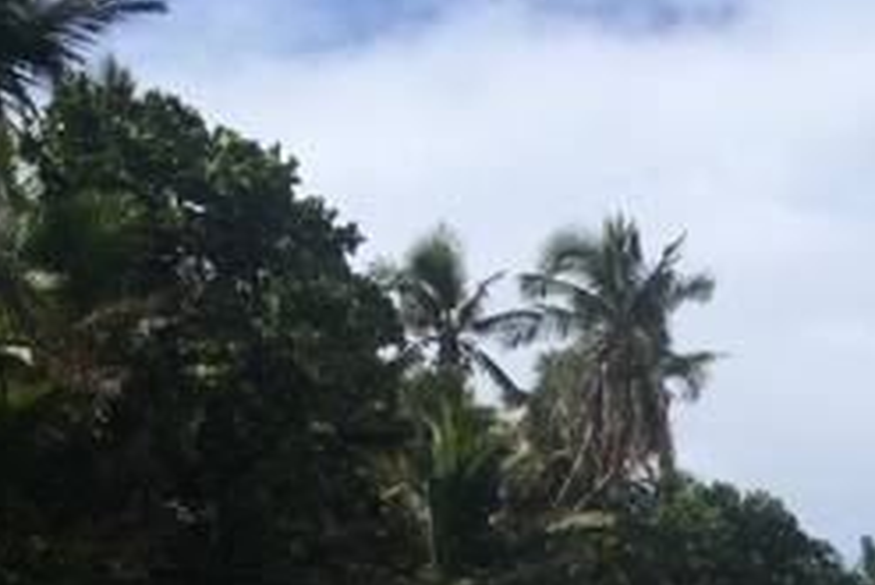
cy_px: 791
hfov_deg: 23.7
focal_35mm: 78
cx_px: 1056
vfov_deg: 16.4
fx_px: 1897
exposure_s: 1/3344
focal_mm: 4.15
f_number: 2.2
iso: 25
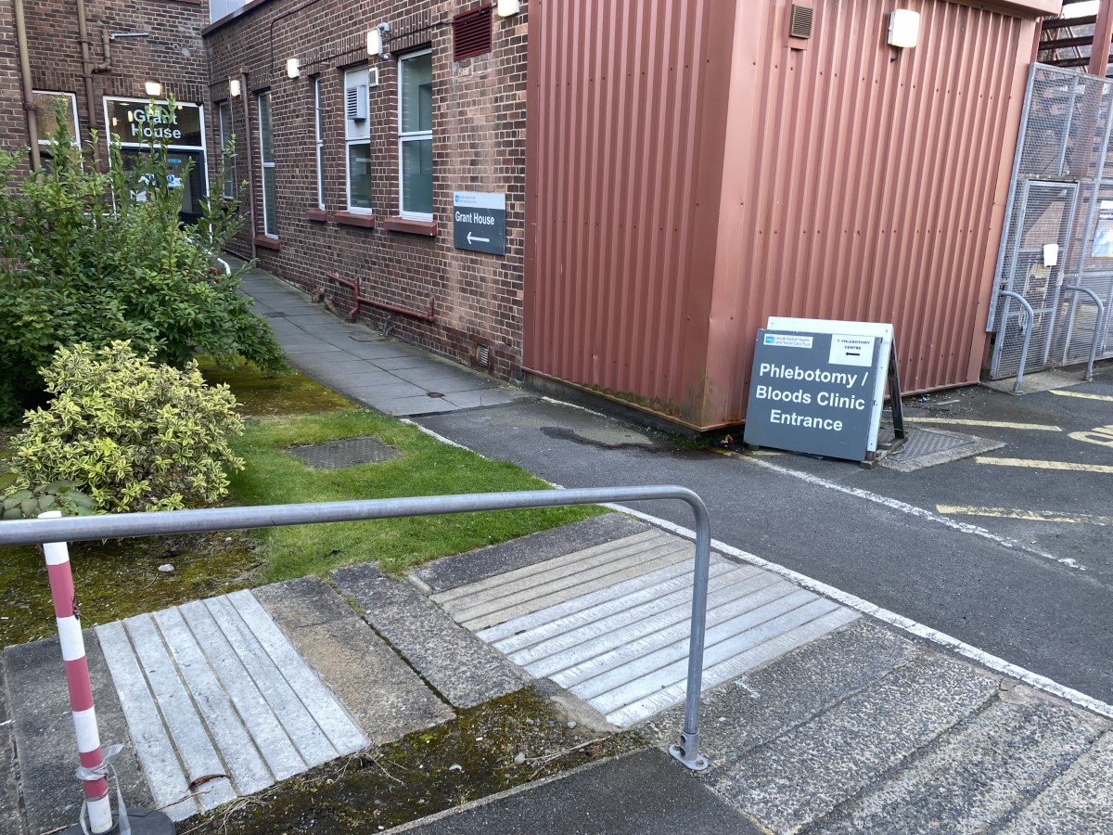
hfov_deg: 67.3
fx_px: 836
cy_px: 418
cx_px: 556
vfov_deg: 53.1
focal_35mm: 26
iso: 32
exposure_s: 1/100
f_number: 1.8
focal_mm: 4.25
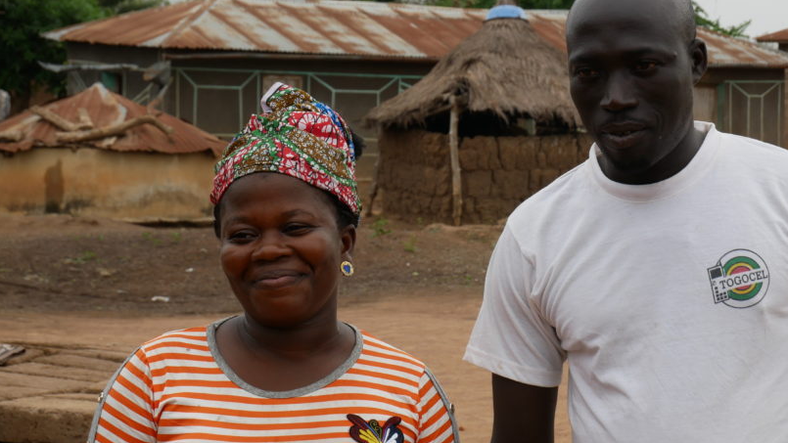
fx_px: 2027
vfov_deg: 12.5
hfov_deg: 21.9
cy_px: 280
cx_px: 498
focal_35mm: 97
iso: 200
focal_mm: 35
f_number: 7.1
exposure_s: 1/250
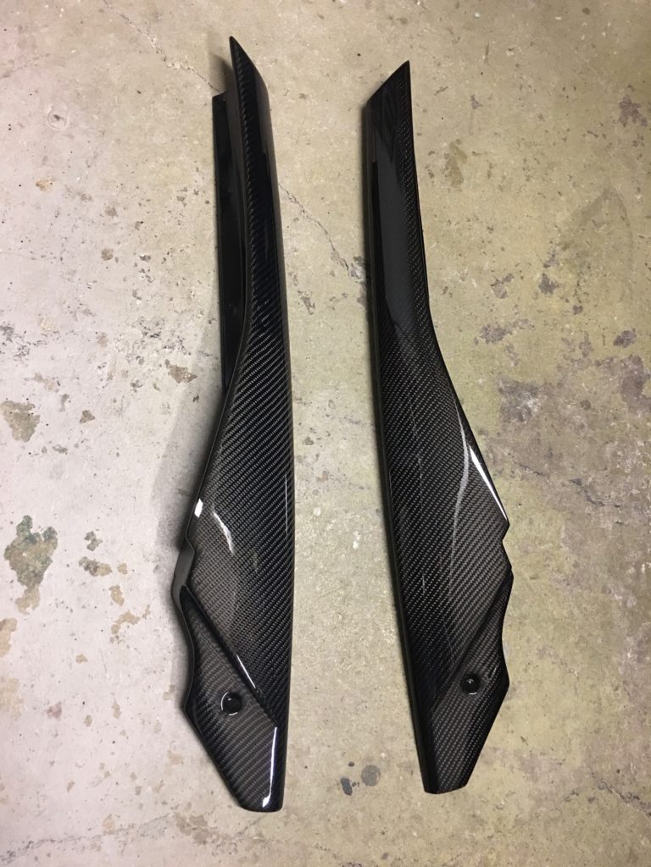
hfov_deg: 48.2
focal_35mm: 29
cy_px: 434
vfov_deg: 61.7
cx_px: 326
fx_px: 727
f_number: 2.2
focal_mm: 4.15
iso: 100
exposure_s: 1/10
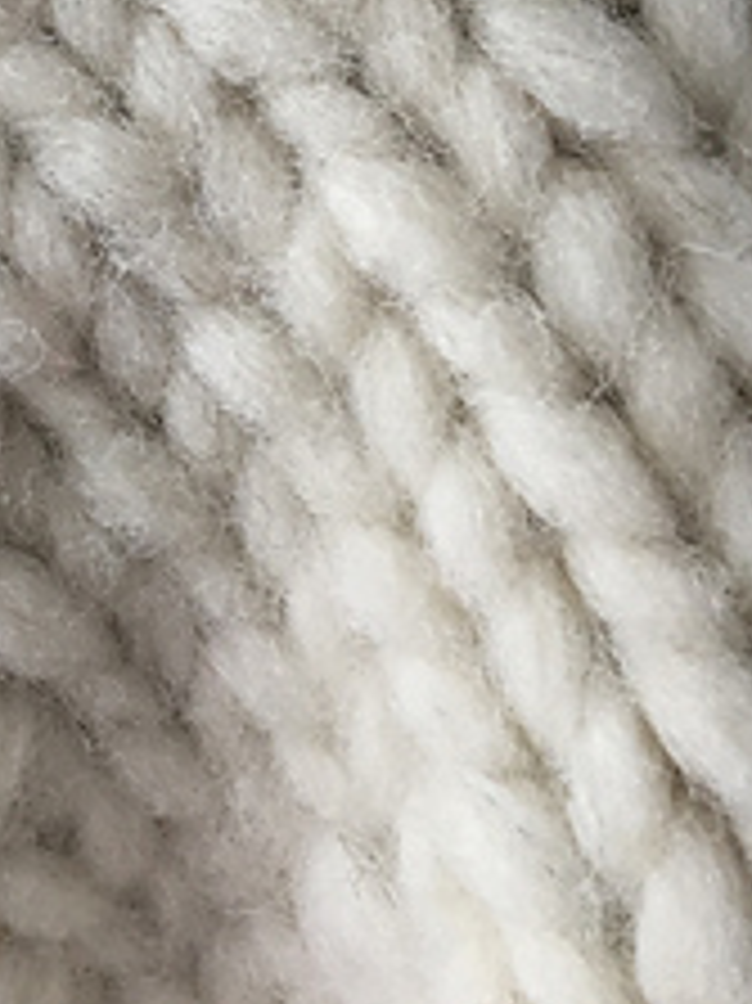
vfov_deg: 28.9
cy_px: 144
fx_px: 1885
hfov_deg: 21.4
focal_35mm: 65
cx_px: -70
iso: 50
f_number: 2.2
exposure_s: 1/30
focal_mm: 4.15
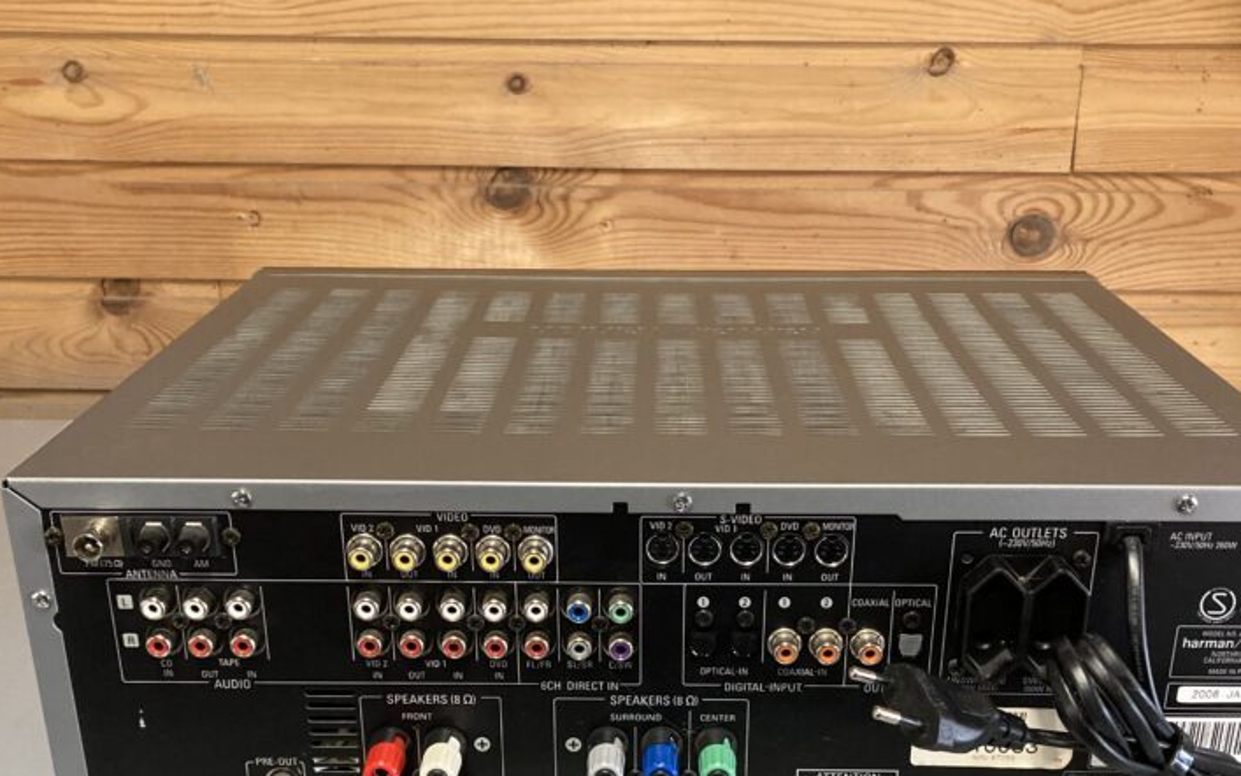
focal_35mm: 43
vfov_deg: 29.1
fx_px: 1454
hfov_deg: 46.2
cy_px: 643
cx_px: 651
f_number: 1.8
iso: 250
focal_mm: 3.99
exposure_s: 1/33
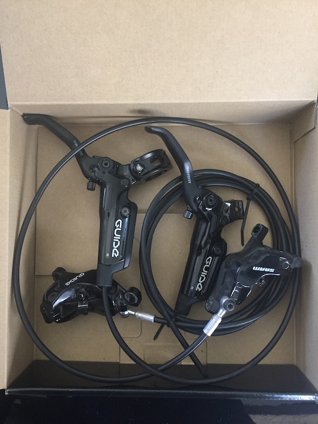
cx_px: 159
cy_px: 212
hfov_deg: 48.2
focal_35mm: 29
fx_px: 355
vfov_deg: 61.7
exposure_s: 1/30
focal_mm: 4.15
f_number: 2.2
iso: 160
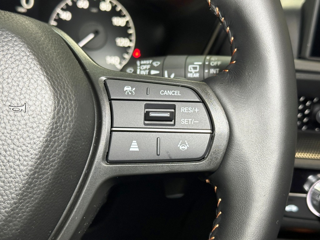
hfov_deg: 39.7
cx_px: 160
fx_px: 444
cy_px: 120
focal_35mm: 48
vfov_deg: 30.3
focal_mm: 6.86
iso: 250
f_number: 1.78
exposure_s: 1/40
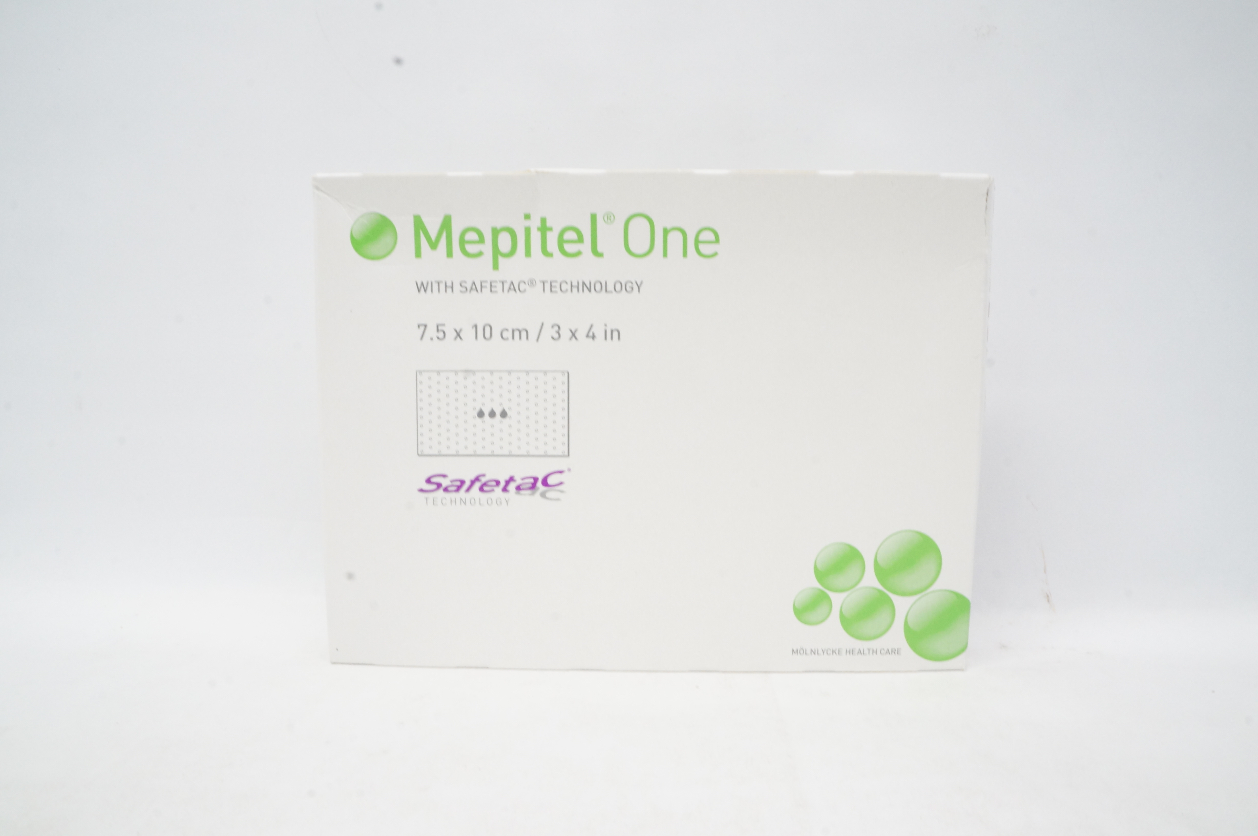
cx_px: 629
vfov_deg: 47.8
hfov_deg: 67.4
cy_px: 418
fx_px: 942
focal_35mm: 27
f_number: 20
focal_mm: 18
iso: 1600
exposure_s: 1/13
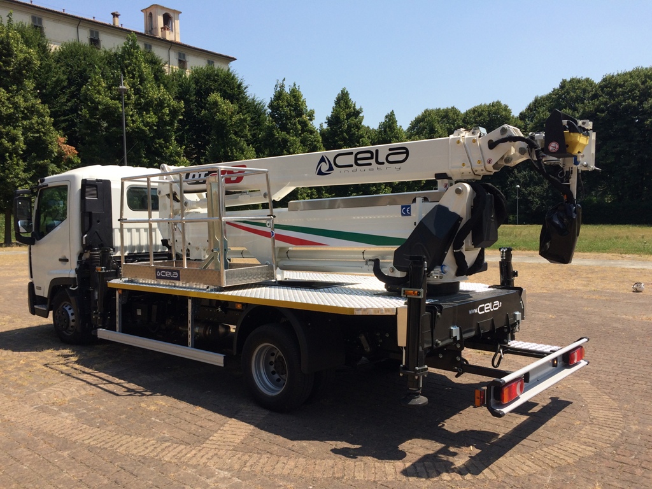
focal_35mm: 29
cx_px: 326
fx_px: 546
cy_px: 244
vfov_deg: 48.2
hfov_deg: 61.7
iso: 32
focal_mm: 4.15
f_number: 2.2
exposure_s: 1/1866
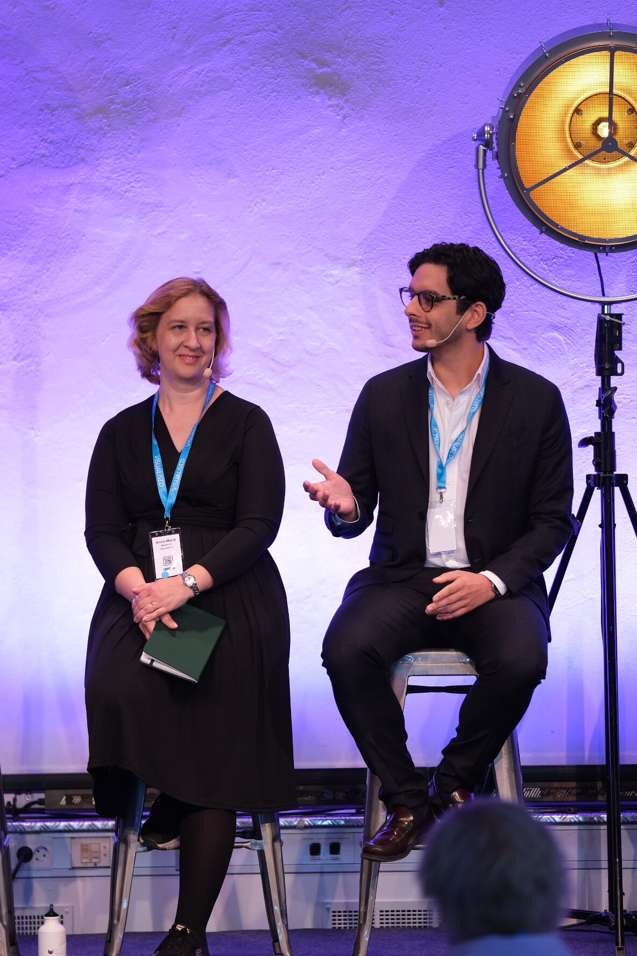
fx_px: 5573
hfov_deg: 6.5
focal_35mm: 210
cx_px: 318
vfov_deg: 9.8
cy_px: 478
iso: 800
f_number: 2.8
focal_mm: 140
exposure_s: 1/200
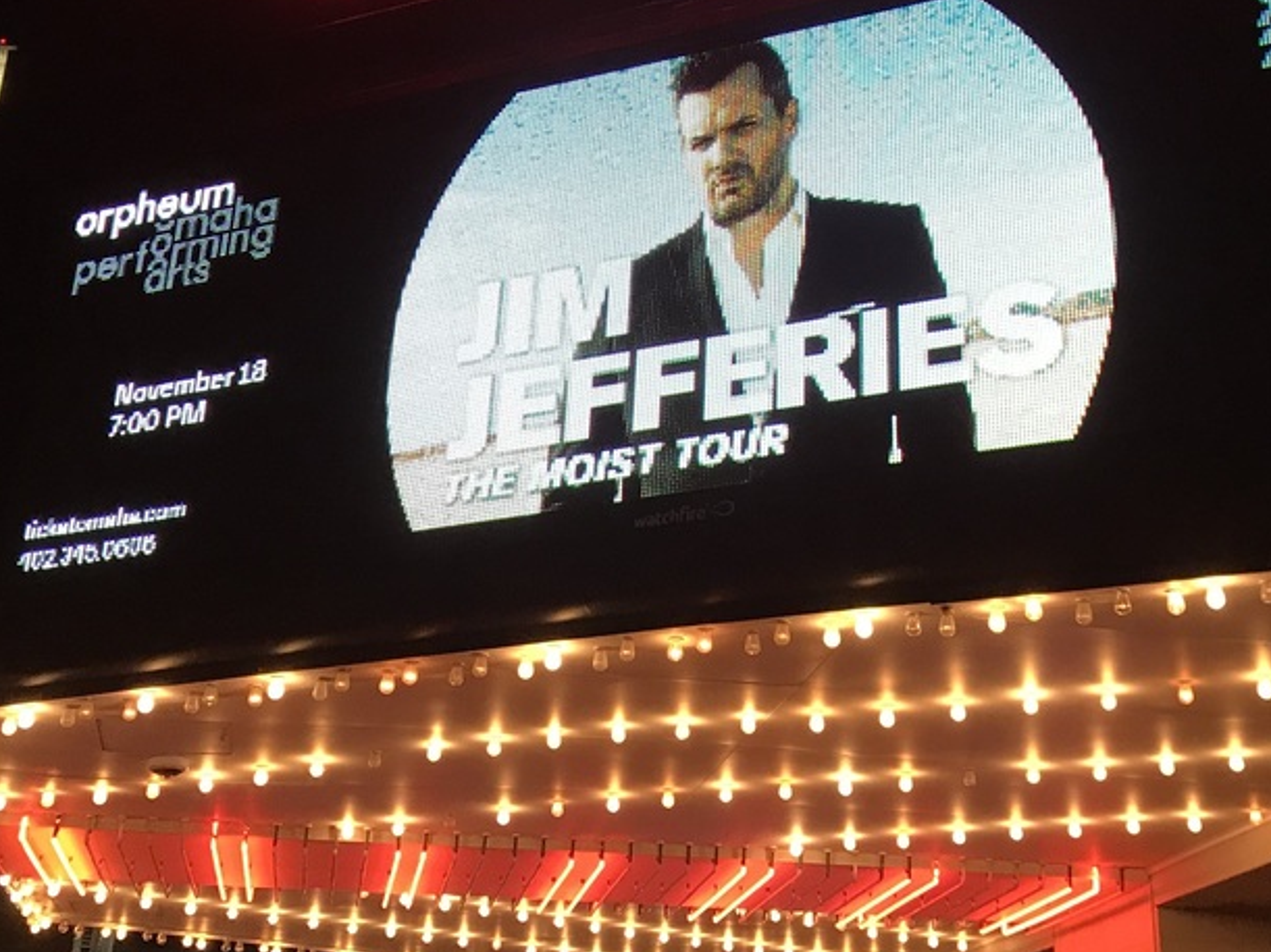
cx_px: 801
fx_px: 2019
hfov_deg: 34.7
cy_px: 173
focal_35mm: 55
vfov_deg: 26.0
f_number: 1.8
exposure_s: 1/24
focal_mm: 3.99
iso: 40
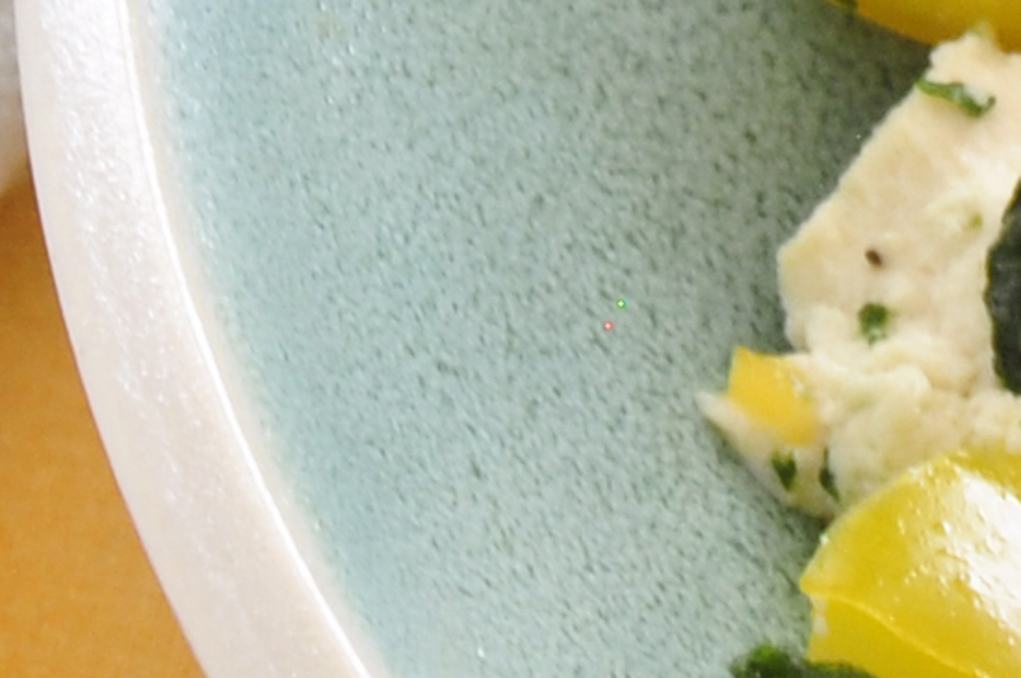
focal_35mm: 1053
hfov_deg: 2.0
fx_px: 29820
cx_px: 1801
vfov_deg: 1.3
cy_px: -1133
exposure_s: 1/2
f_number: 16
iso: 250
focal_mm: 90
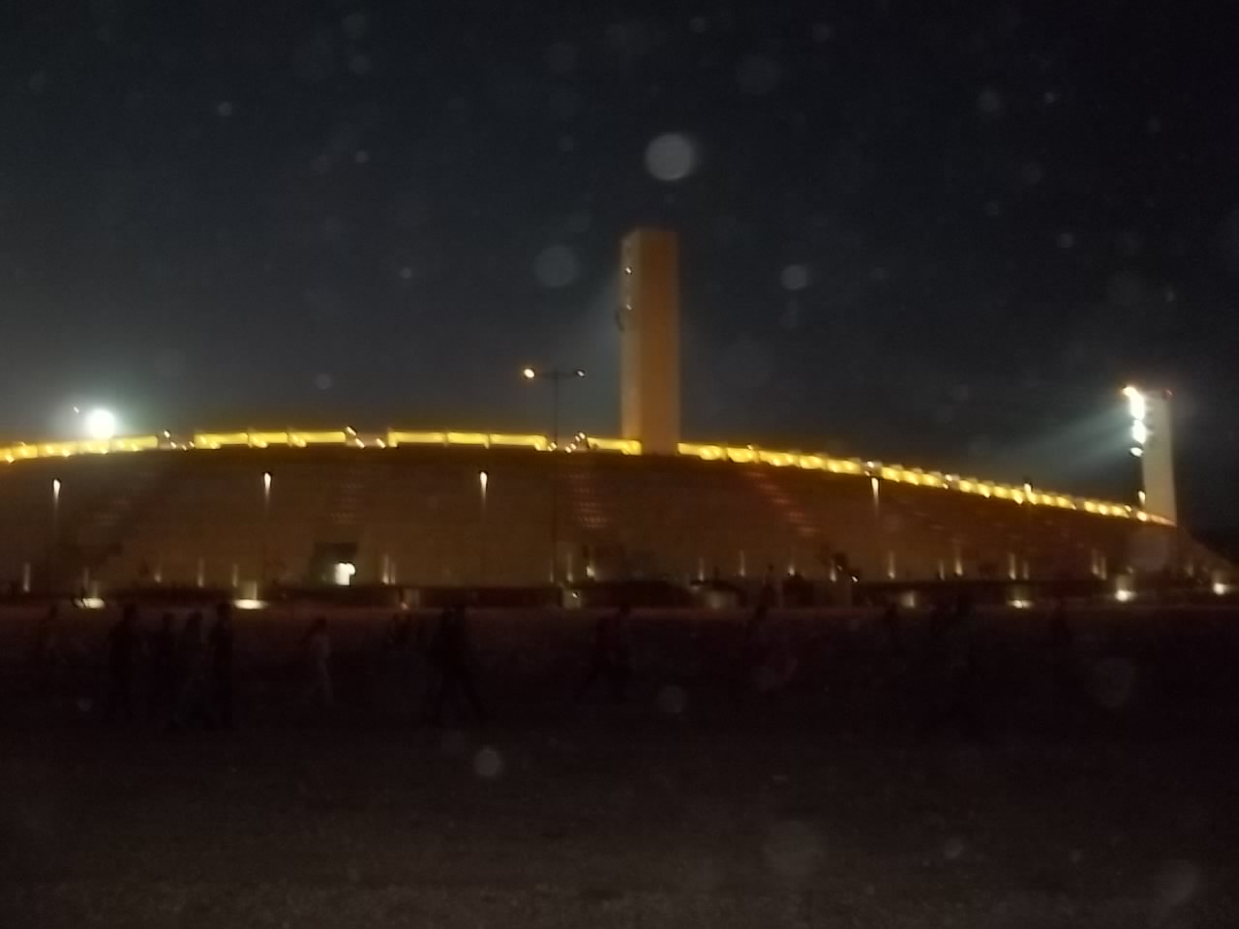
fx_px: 1289
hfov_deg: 51.4
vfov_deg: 39.7
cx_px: 620
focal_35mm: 36
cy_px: 464
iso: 320
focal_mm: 6.5
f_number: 3.1
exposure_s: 1/30
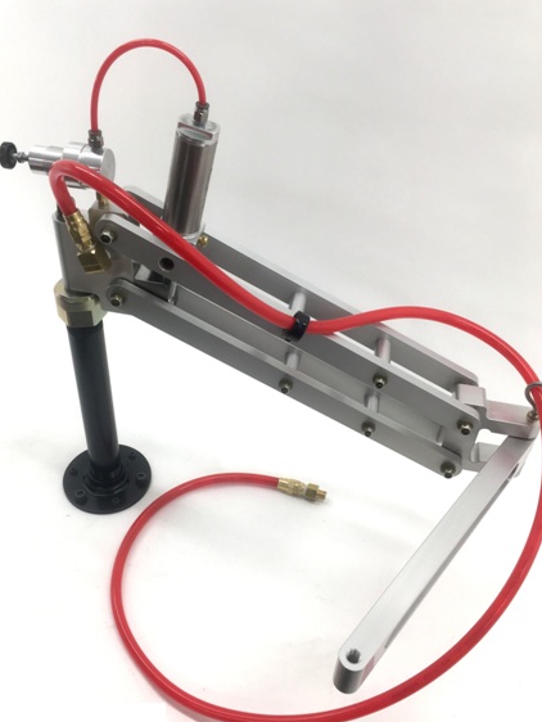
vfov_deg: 55.3
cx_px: 259
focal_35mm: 33
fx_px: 688
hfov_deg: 43.0
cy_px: 376
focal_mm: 4.15
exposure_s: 1/120
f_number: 2.2
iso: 40
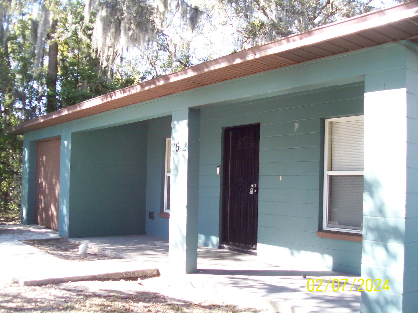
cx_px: 206
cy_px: 156
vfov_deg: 38.7
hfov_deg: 50.1
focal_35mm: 37
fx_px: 447
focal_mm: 6
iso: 80
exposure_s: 1/95.6
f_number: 2.7
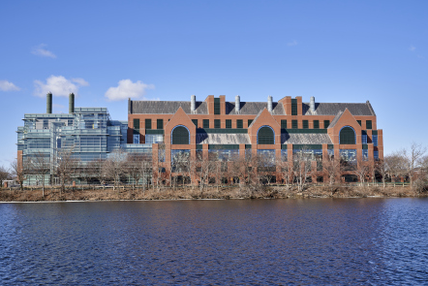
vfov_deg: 35.1
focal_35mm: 38
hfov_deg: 50.6
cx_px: 199
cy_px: 148
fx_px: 452
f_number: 11
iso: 100
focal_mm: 35
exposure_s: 1/50
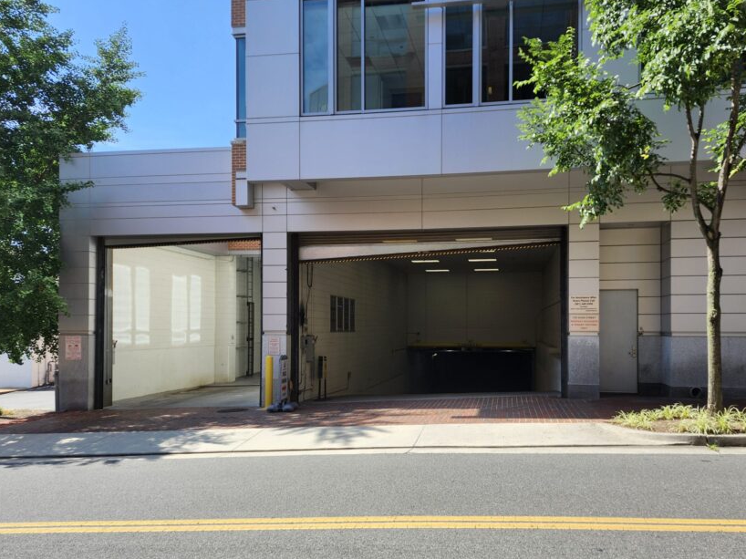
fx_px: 582
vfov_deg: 51.1
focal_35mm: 27
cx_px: 403
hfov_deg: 65.2
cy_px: 326
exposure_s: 1/765
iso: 25
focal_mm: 5.54
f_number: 1.8
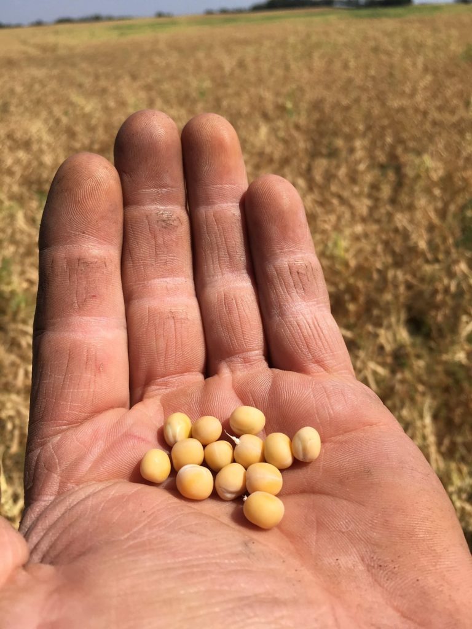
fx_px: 527
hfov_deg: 48.2
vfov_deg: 61.7
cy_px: 314
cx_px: 236
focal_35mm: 29
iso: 25
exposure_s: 1/2404
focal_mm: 4.15
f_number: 2.2
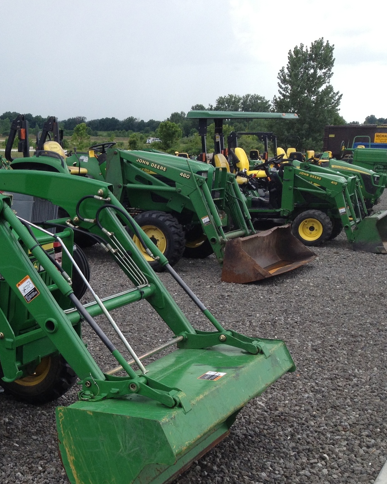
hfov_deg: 23.9
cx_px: -28
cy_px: 297
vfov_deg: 31.3
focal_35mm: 60
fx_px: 859
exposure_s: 1/642
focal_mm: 4.28
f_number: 2.4
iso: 50
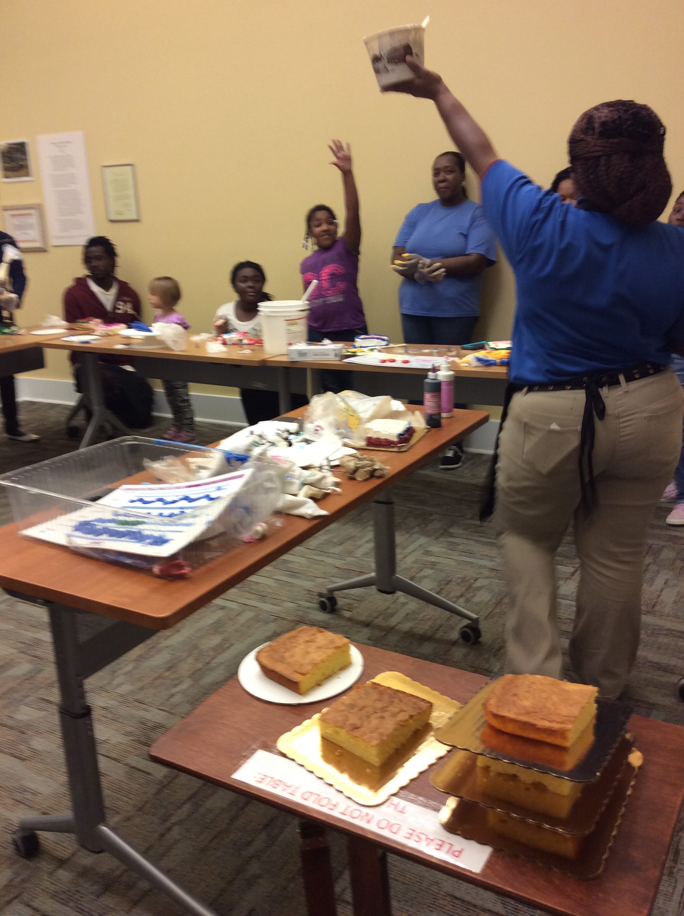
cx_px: 342
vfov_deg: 56.9
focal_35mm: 32
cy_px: 458
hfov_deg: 44.1
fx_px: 845
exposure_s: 1/24
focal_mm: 3.3
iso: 64
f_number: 2.4
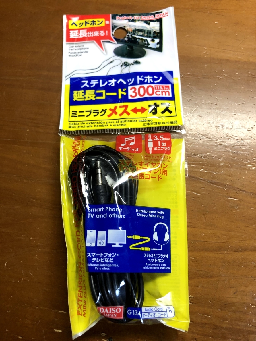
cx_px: 128
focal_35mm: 28
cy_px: 170
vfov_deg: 63.4
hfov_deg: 49.7
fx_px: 276
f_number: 1.8
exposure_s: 1/30
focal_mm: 3.99
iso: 25
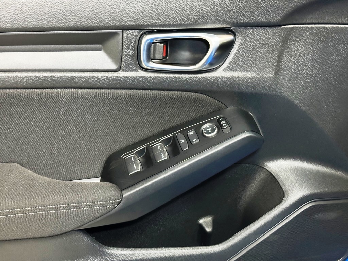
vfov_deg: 30.3
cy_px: 130
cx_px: 174
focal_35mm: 48
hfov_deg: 39.7
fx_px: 483
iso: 640
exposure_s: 1/24
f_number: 1.78
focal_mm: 6.86
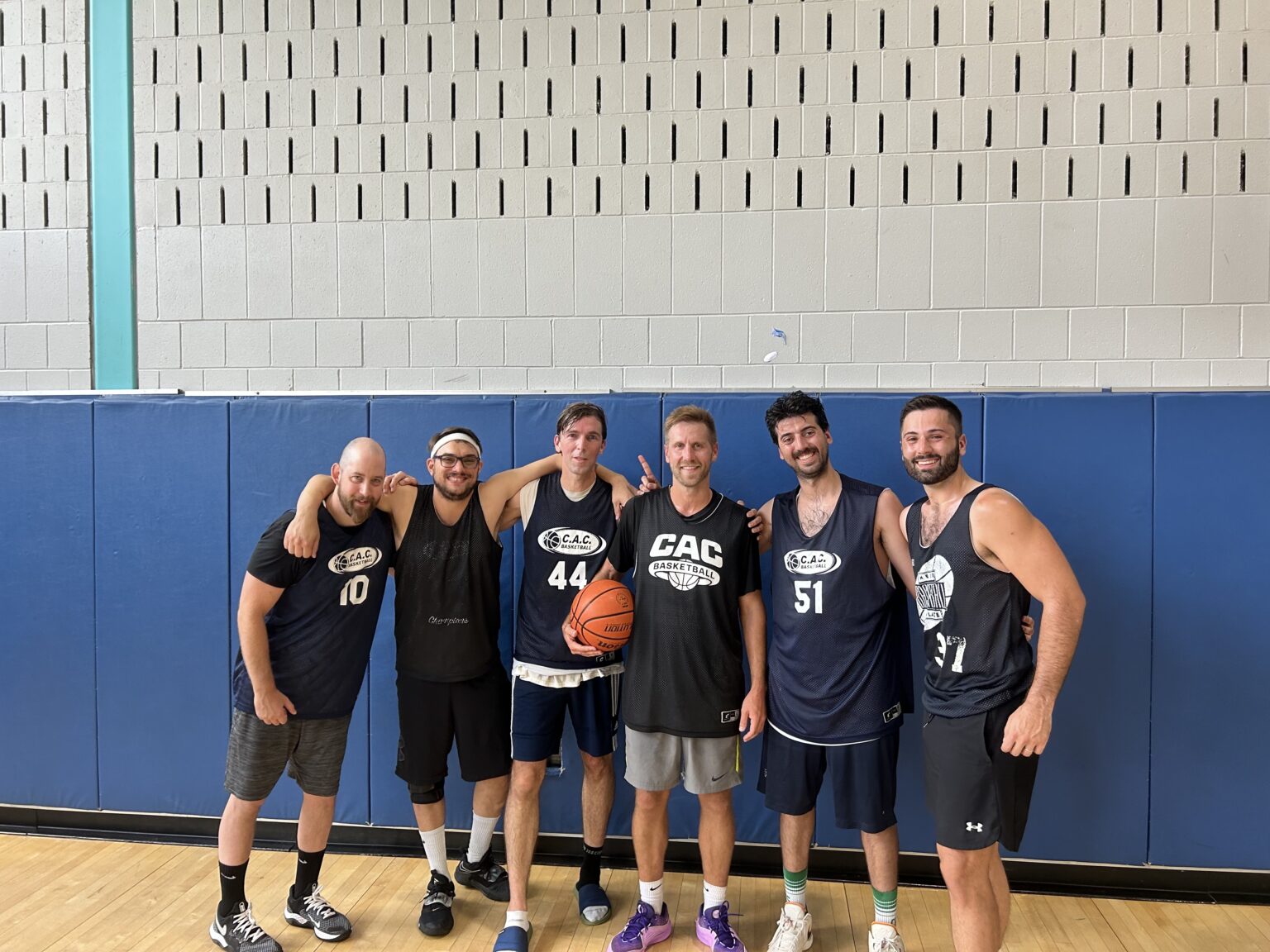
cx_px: 635
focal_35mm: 26
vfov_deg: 53.1
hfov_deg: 67.3
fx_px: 954
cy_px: 476
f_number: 1.5
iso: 125
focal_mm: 5.7
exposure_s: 1/121
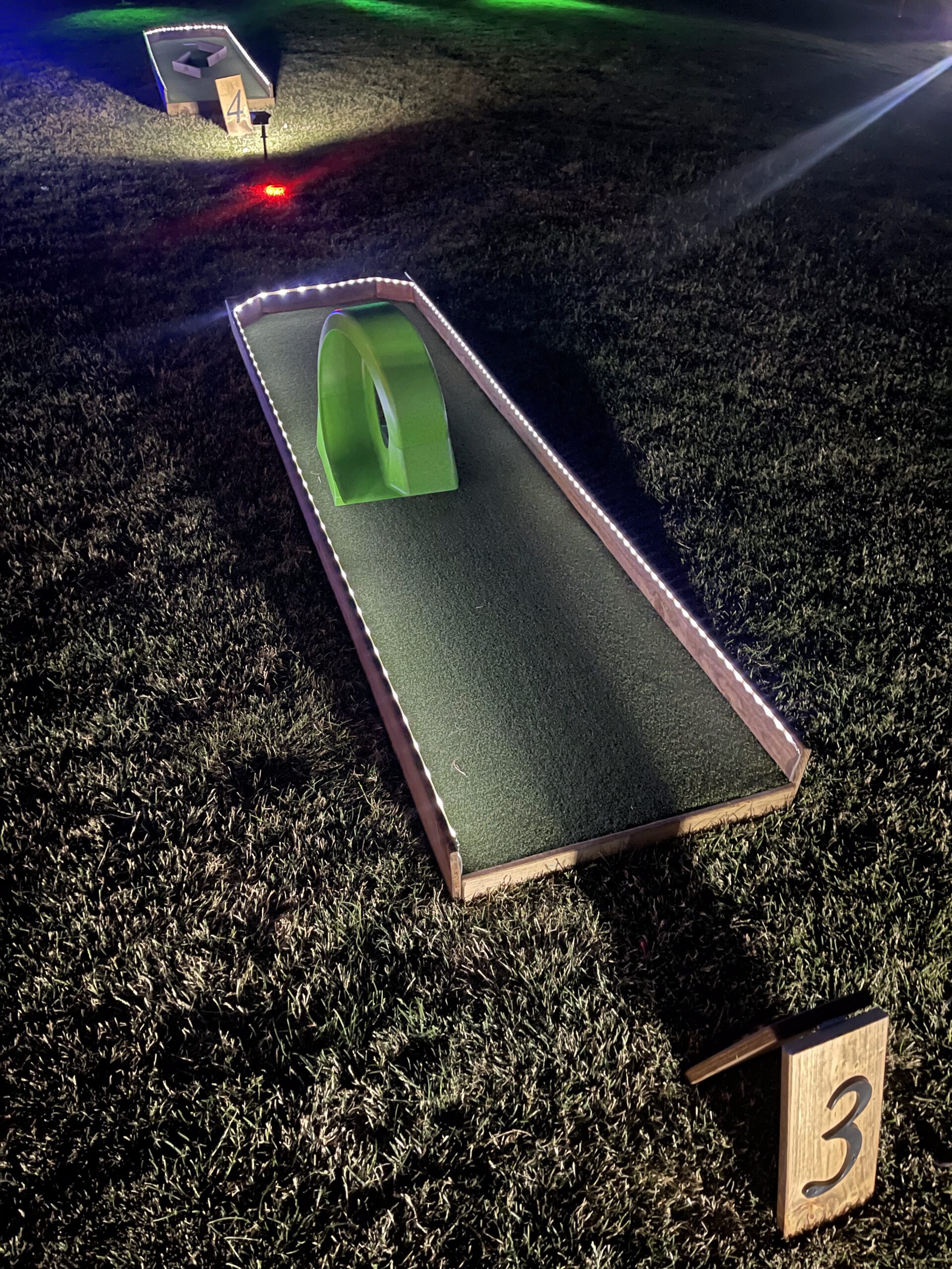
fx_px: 917
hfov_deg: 54.9
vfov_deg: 69.4
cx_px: 476
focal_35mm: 25
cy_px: 634
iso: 1600
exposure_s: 1/9
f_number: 1.6
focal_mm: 5.1
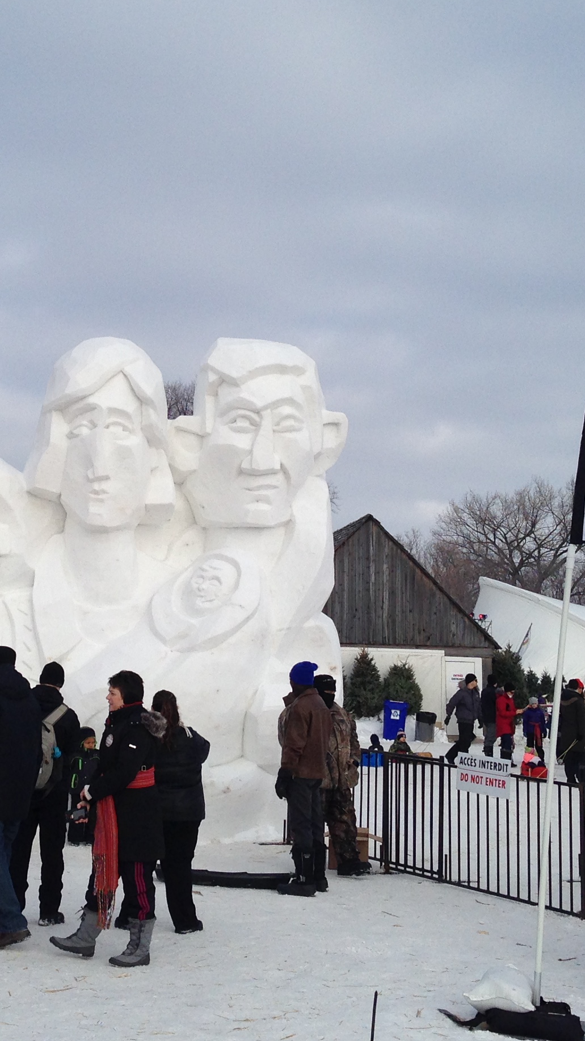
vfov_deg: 32.7
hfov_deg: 18.7
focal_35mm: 64
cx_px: 136
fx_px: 1766
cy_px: 408
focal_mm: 4.12
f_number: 2.4
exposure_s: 1/2584
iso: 50
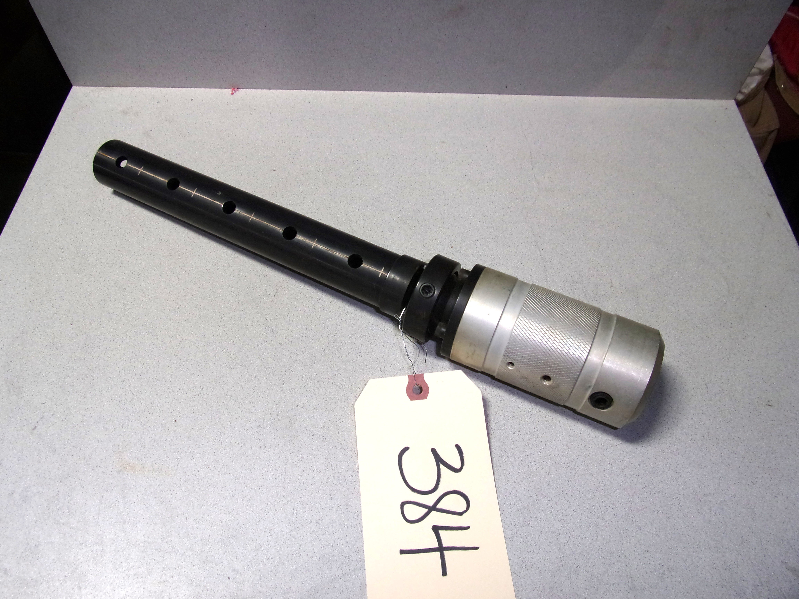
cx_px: 400
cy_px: 300
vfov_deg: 56.8
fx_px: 554
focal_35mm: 24
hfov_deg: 71.6
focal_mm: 4.3
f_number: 3.3
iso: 100
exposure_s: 1/34
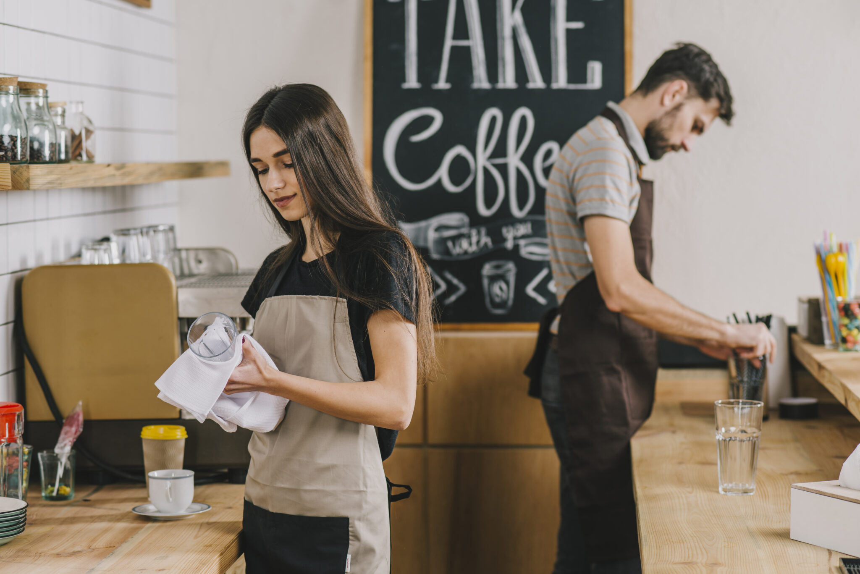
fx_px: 2031
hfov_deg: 23.9
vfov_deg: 16.1
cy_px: 287
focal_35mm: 85
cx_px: 430
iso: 100
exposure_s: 1/160
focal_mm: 85
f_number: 3.2
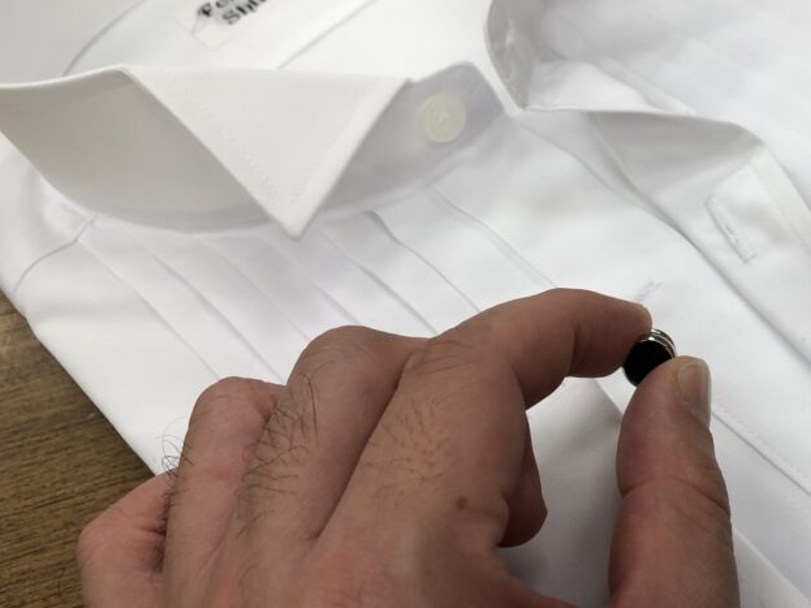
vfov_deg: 31.5
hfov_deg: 39.7
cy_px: 289
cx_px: 644
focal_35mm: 46
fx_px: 1078
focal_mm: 3.99
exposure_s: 1/100
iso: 32
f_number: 1.8
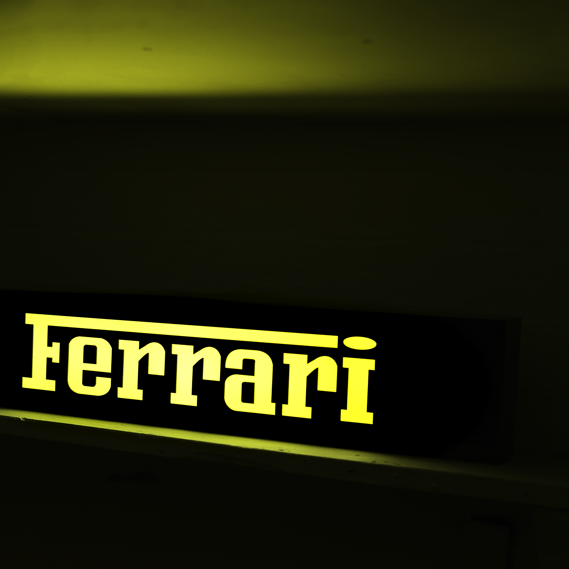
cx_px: 202
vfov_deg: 26.9
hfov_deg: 26.8
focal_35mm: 64
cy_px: 285
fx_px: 1190
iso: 100
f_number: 4
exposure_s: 1/13
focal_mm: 50
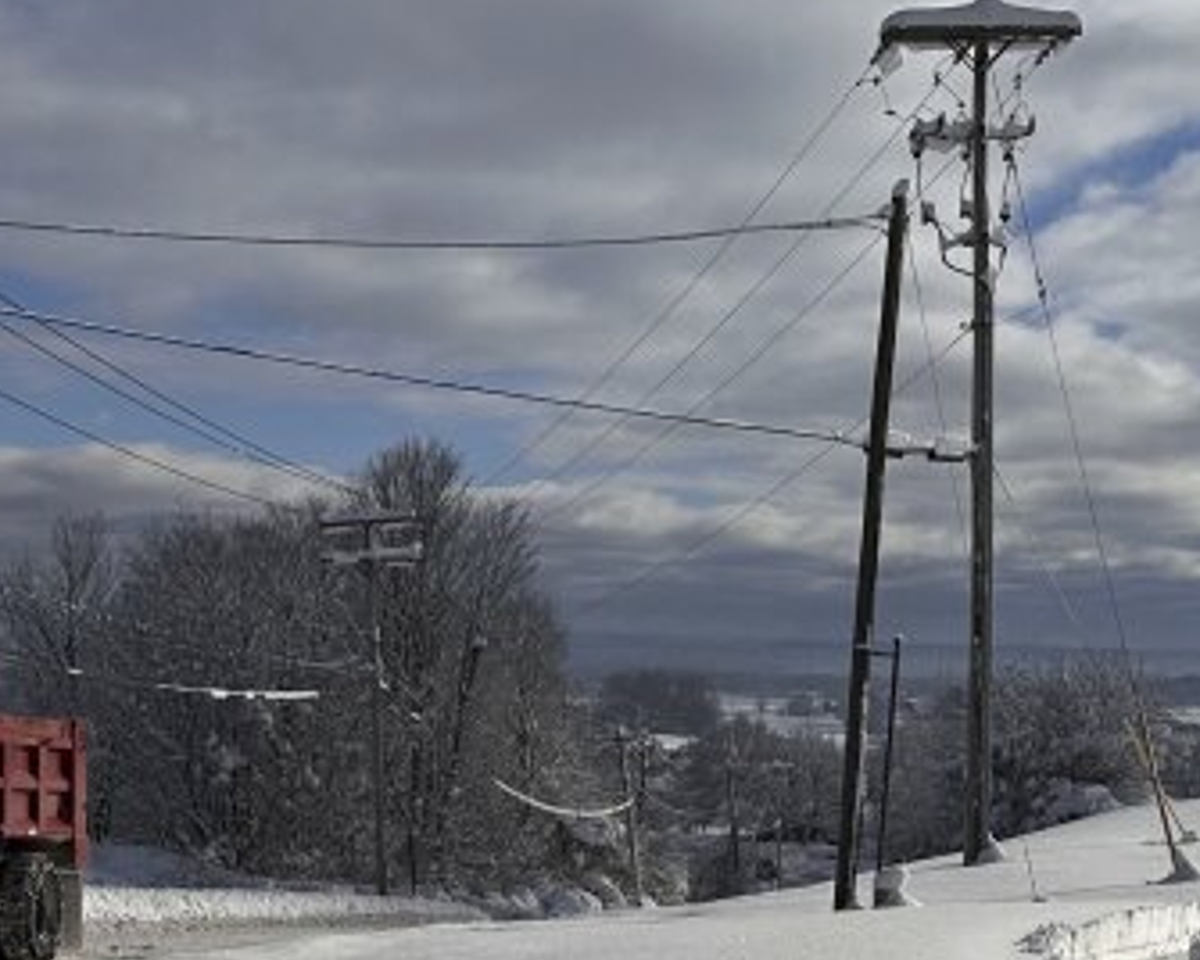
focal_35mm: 77
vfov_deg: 19.3
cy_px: 980
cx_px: 451
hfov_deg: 24.7
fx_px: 2735
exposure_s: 1/18519
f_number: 1.78
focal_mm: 6.86
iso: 80
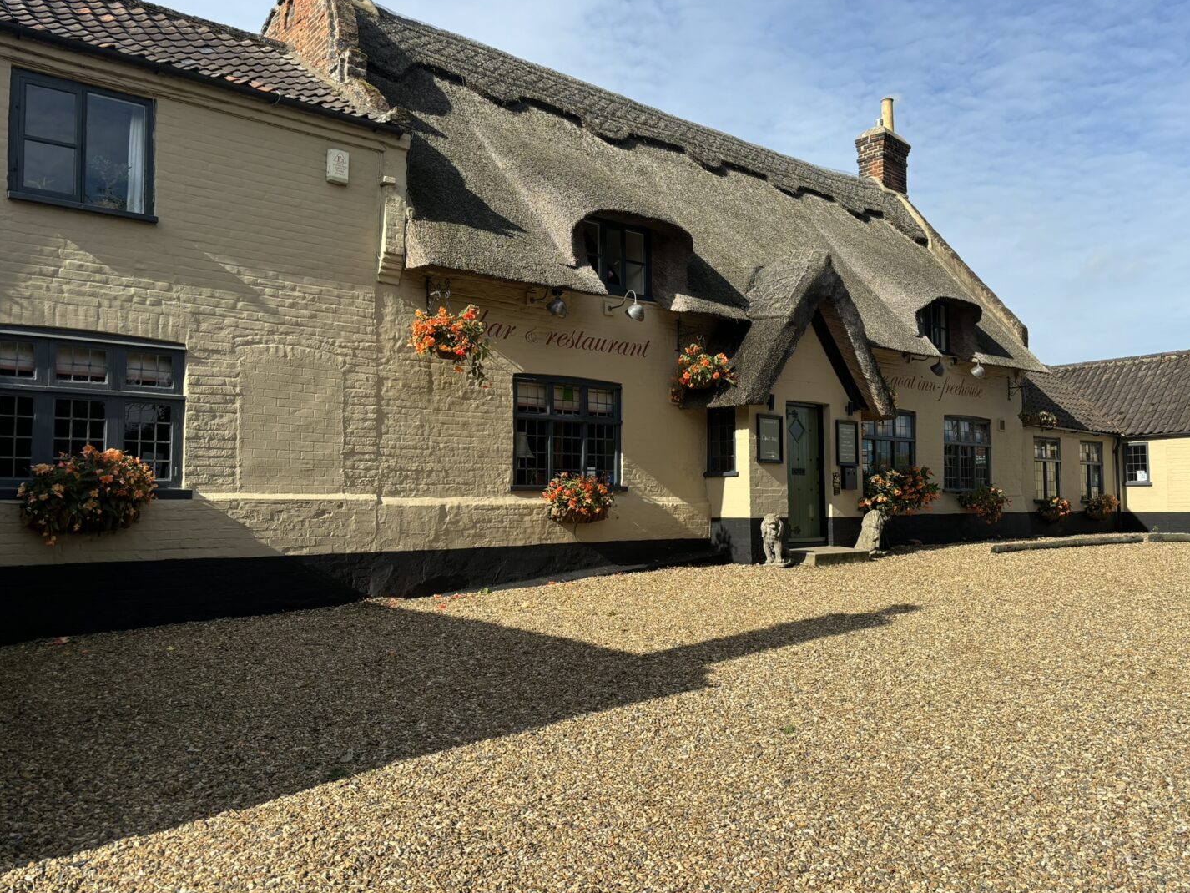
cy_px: 429
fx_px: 963
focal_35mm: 28
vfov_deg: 49.7
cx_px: 626
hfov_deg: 63.4
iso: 50
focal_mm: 5.96
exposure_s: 1/2571
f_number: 1.6
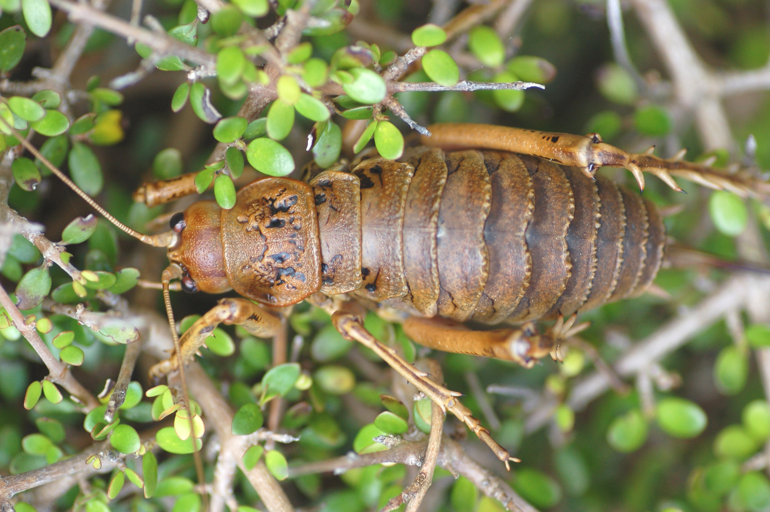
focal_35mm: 135
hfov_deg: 15.2
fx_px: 2885
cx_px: 385
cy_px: 256
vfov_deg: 10.1
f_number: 3.5
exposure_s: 1/320
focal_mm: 90
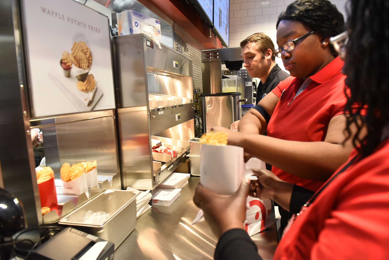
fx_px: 259
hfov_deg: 73.7
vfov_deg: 53.2
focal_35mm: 24
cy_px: 130
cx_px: 194
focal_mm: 24
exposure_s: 1/160
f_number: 4.5
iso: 4000
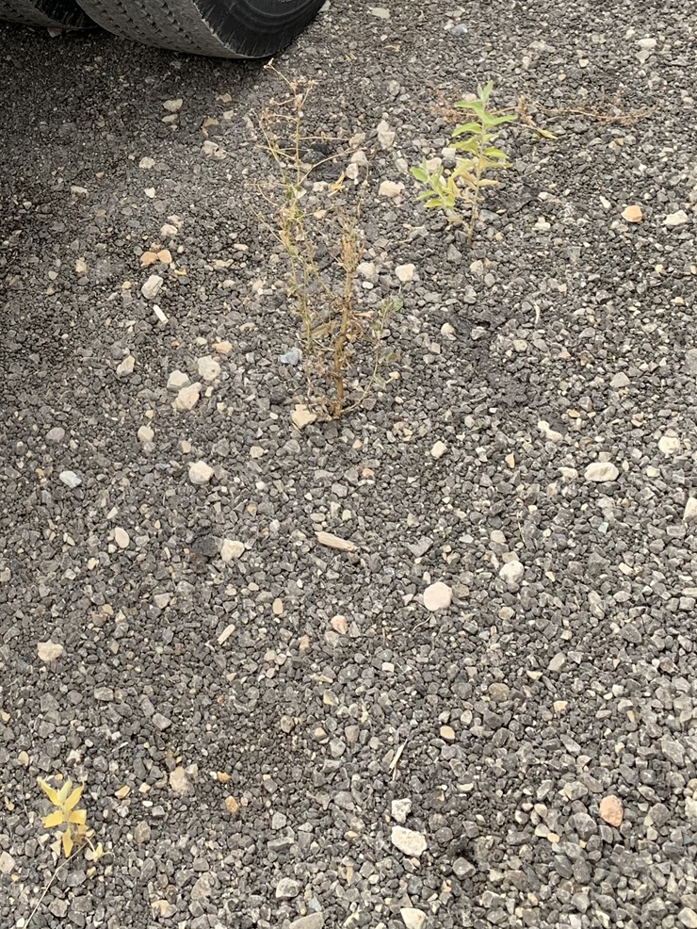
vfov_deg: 33.5
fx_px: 1449
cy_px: 80
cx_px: 32
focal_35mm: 54
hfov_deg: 25.9
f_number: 1.8
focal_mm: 4.25
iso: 64
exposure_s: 1/121
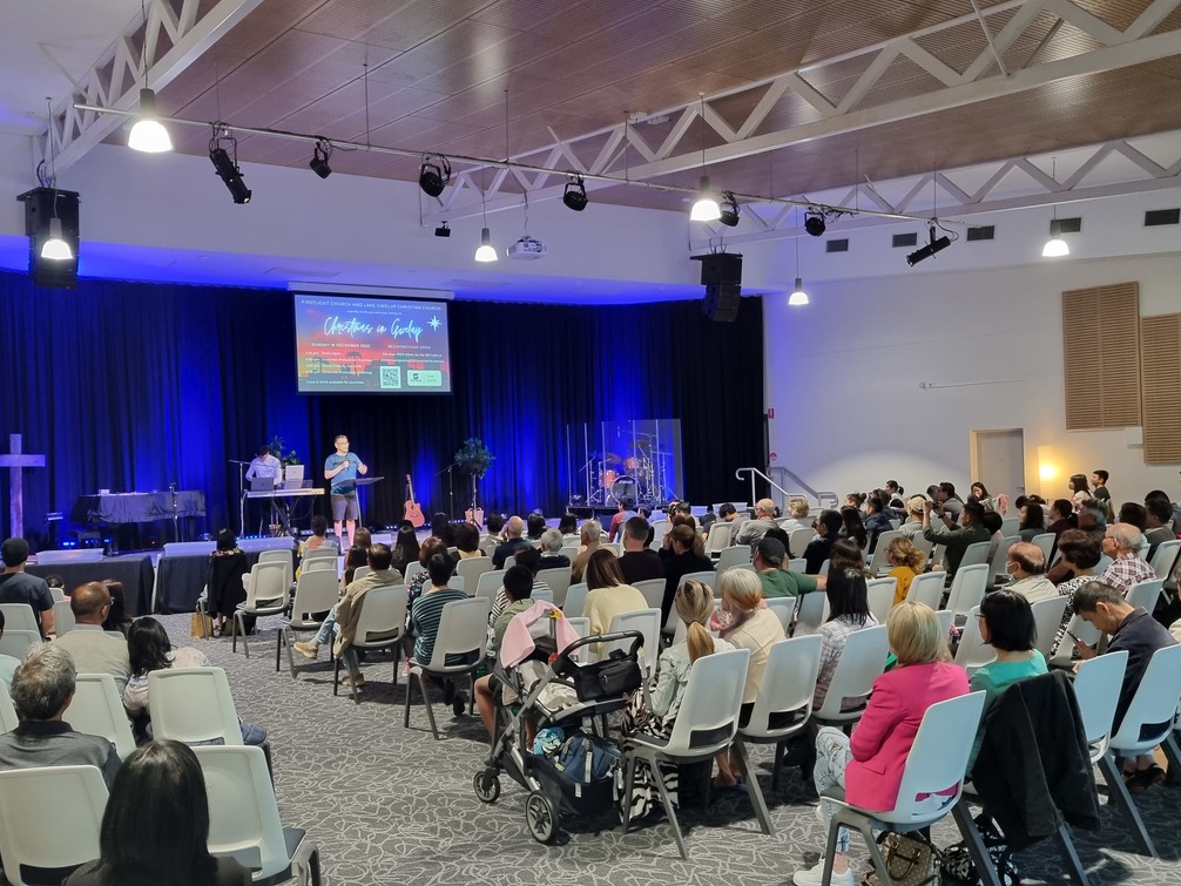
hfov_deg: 58.2
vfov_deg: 45.5
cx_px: 526
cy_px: 454
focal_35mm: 31
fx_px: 1058
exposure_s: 1/50
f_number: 1.8
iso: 500
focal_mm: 5.4
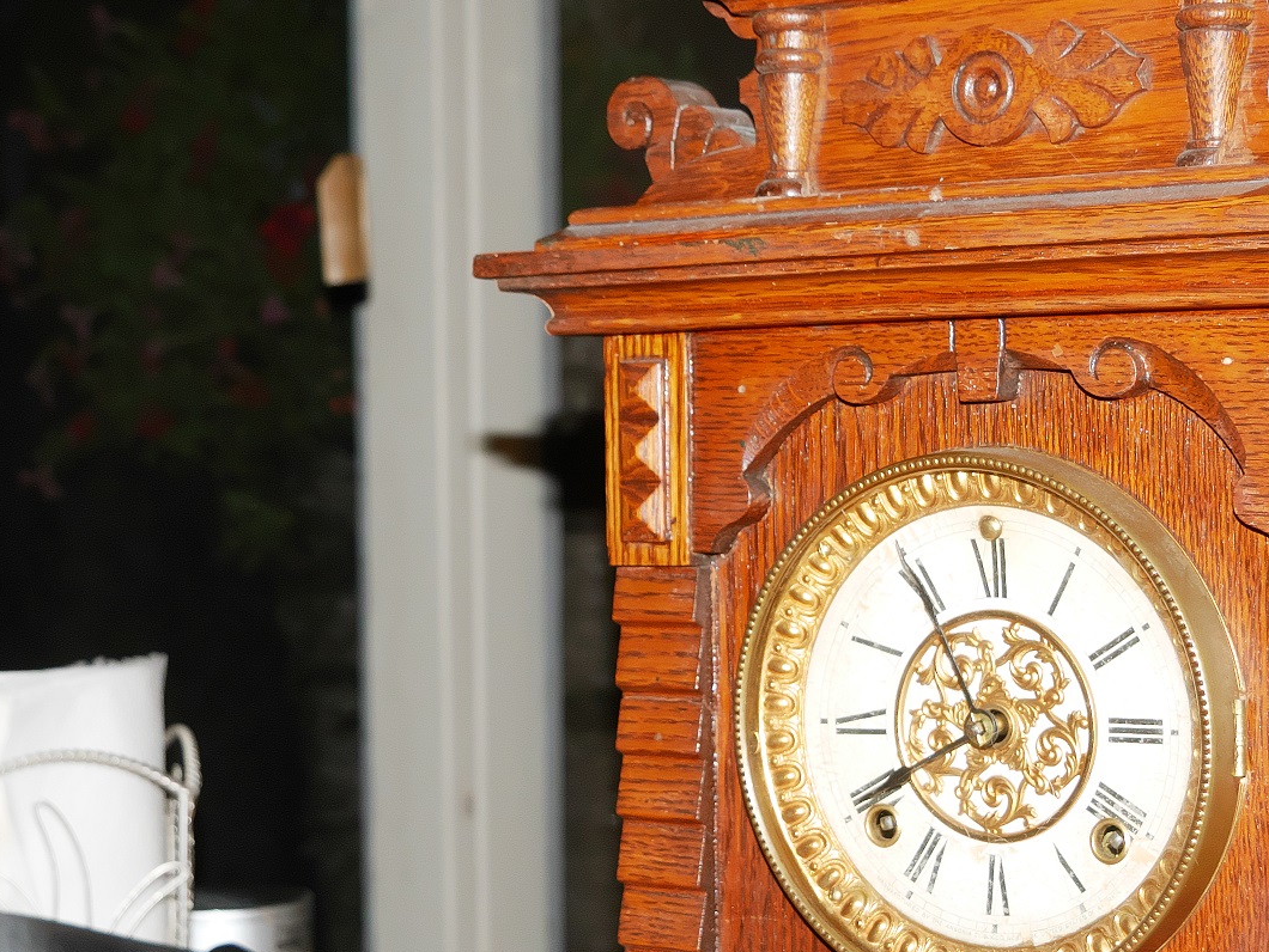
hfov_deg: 25.0
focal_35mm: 78
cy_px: 648
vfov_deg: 18.8
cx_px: 737
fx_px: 2861
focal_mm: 18
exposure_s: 1/125
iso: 800
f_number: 3.9
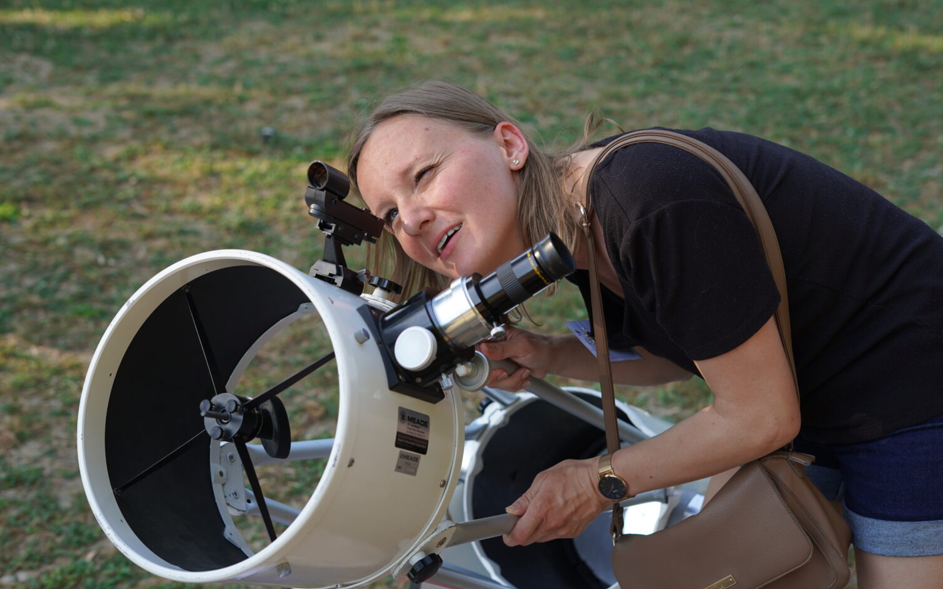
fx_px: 1337
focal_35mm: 52
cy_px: 320
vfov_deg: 24.9
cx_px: 481
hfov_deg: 38.9
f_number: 4
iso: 200
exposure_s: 1/160
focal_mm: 50
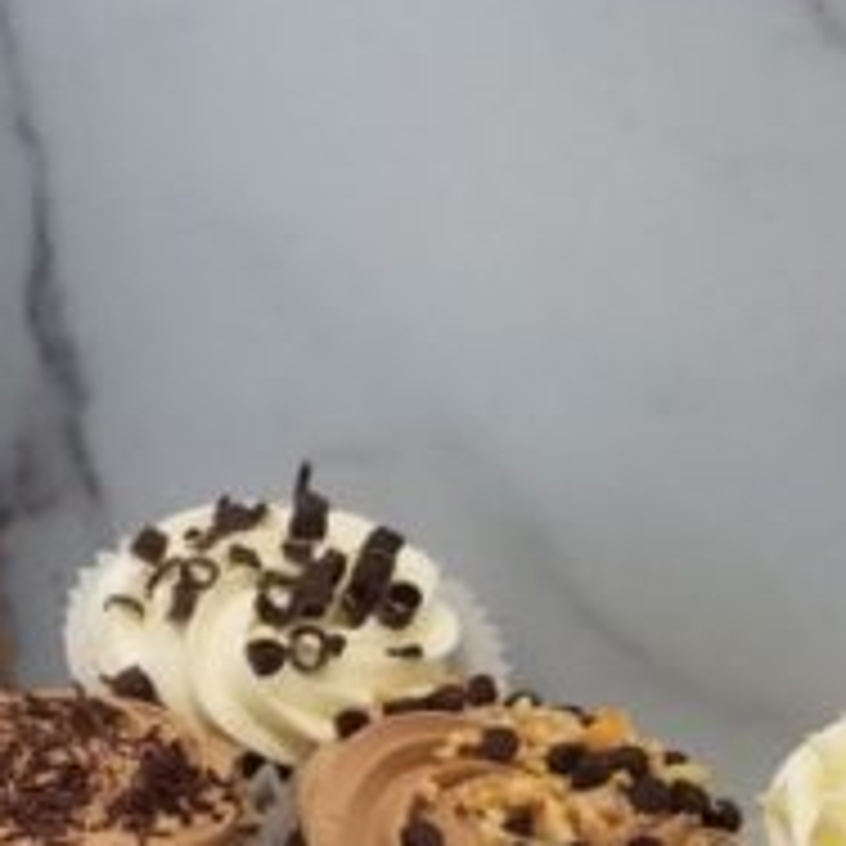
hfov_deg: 13.5
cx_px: -500
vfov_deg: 14.4
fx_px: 3318
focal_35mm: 120
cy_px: 700
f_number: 1.7
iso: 100
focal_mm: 4.2
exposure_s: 1/120
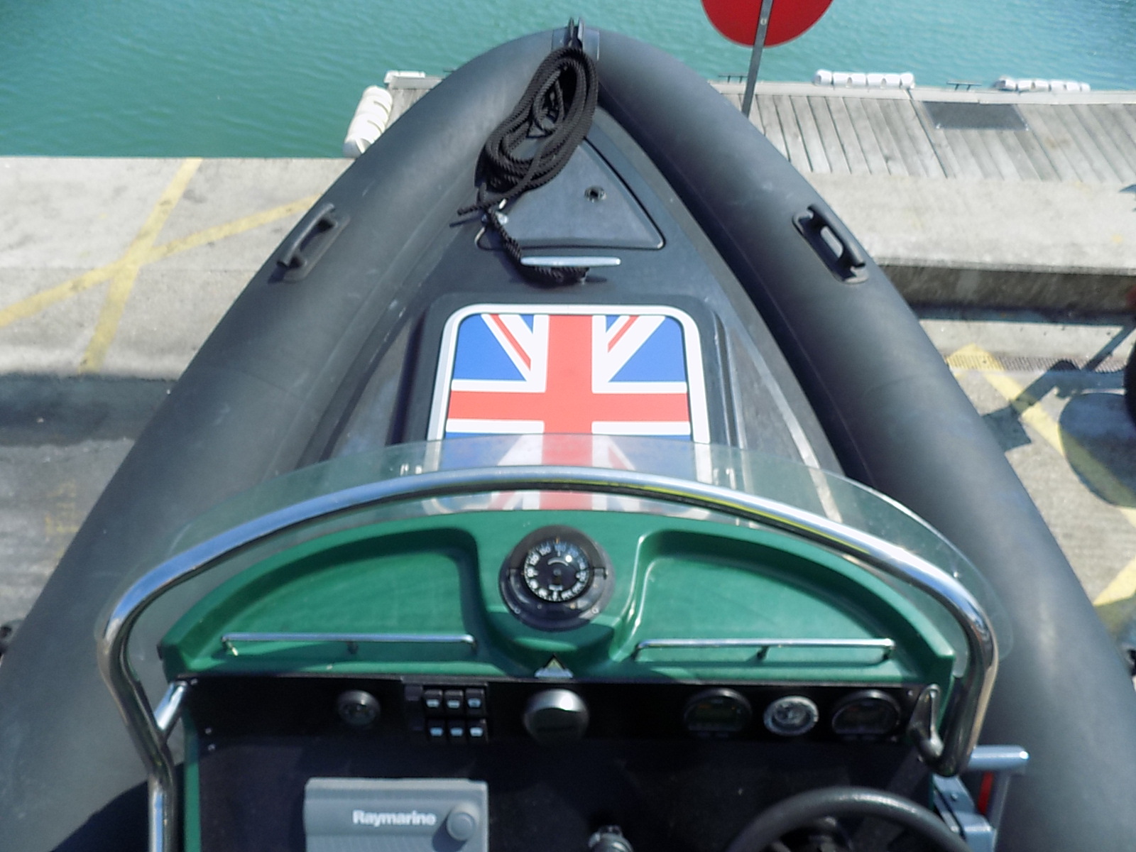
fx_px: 755
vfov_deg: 58.9
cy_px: 426
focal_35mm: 23
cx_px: 568
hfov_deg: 73.9
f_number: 3.1
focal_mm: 4
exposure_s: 1/800
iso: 80
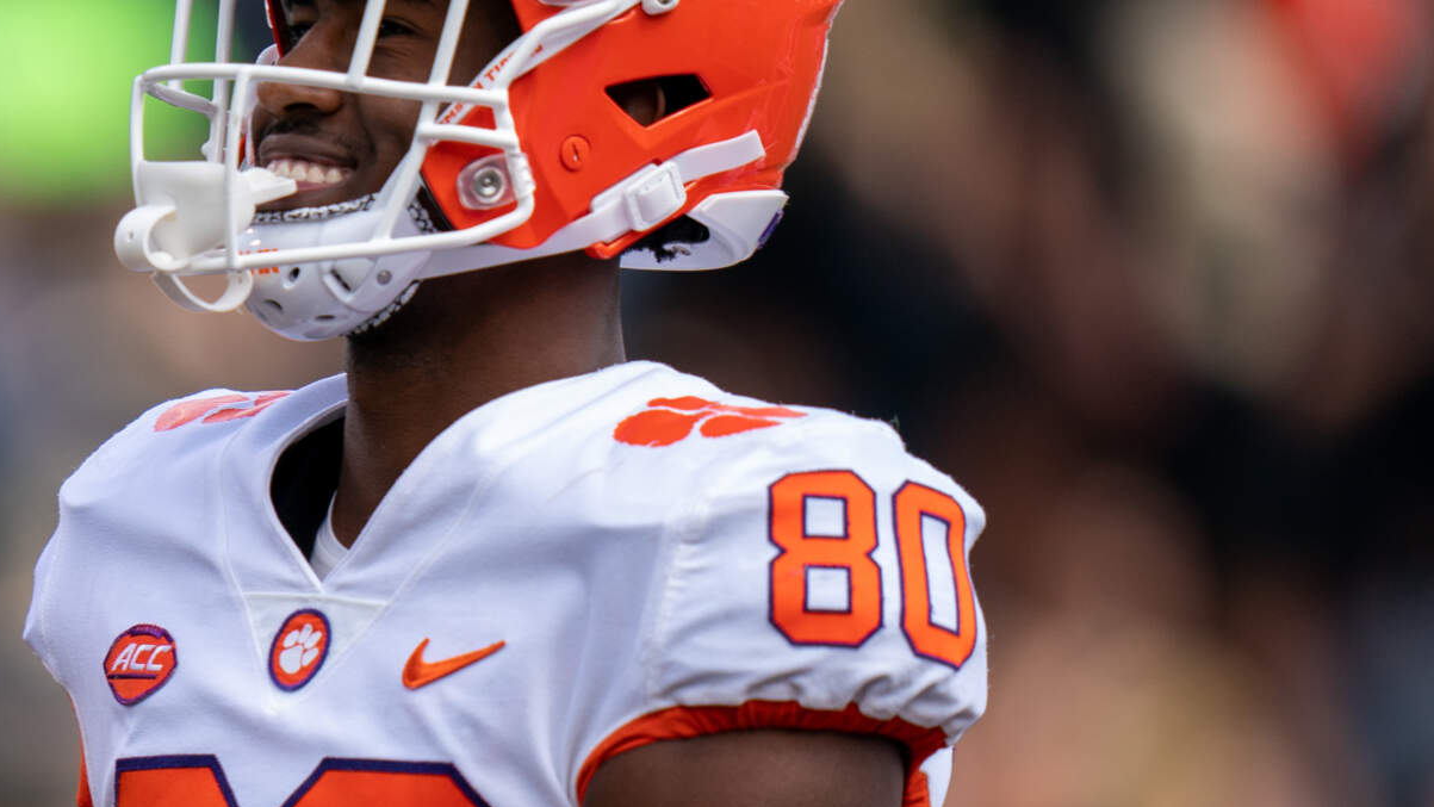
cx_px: -23
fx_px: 33123
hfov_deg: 2.5
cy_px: 660
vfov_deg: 1.4
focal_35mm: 871
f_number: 2.8
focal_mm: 400
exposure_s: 1/2500
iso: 400
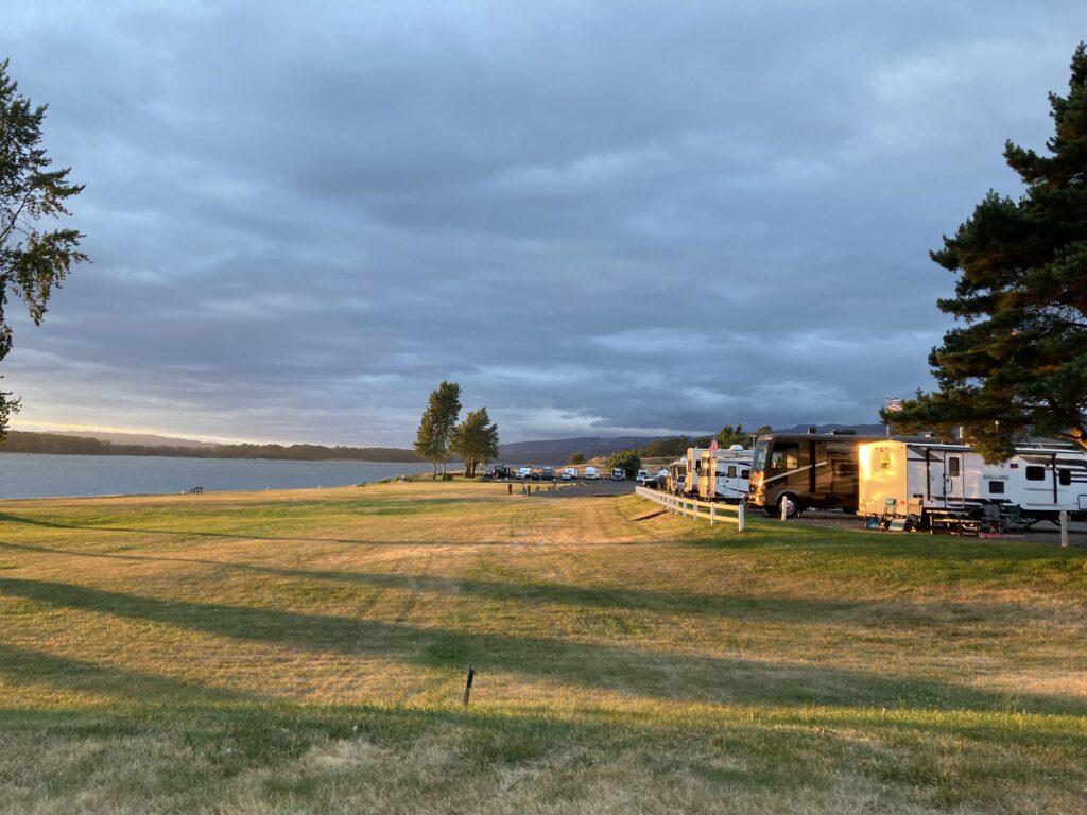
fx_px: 879
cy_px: 408
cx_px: 544
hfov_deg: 63.4
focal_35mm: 28
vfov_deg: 49.7
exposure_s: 1/121
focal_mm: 3.99
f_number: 1.8
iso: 64
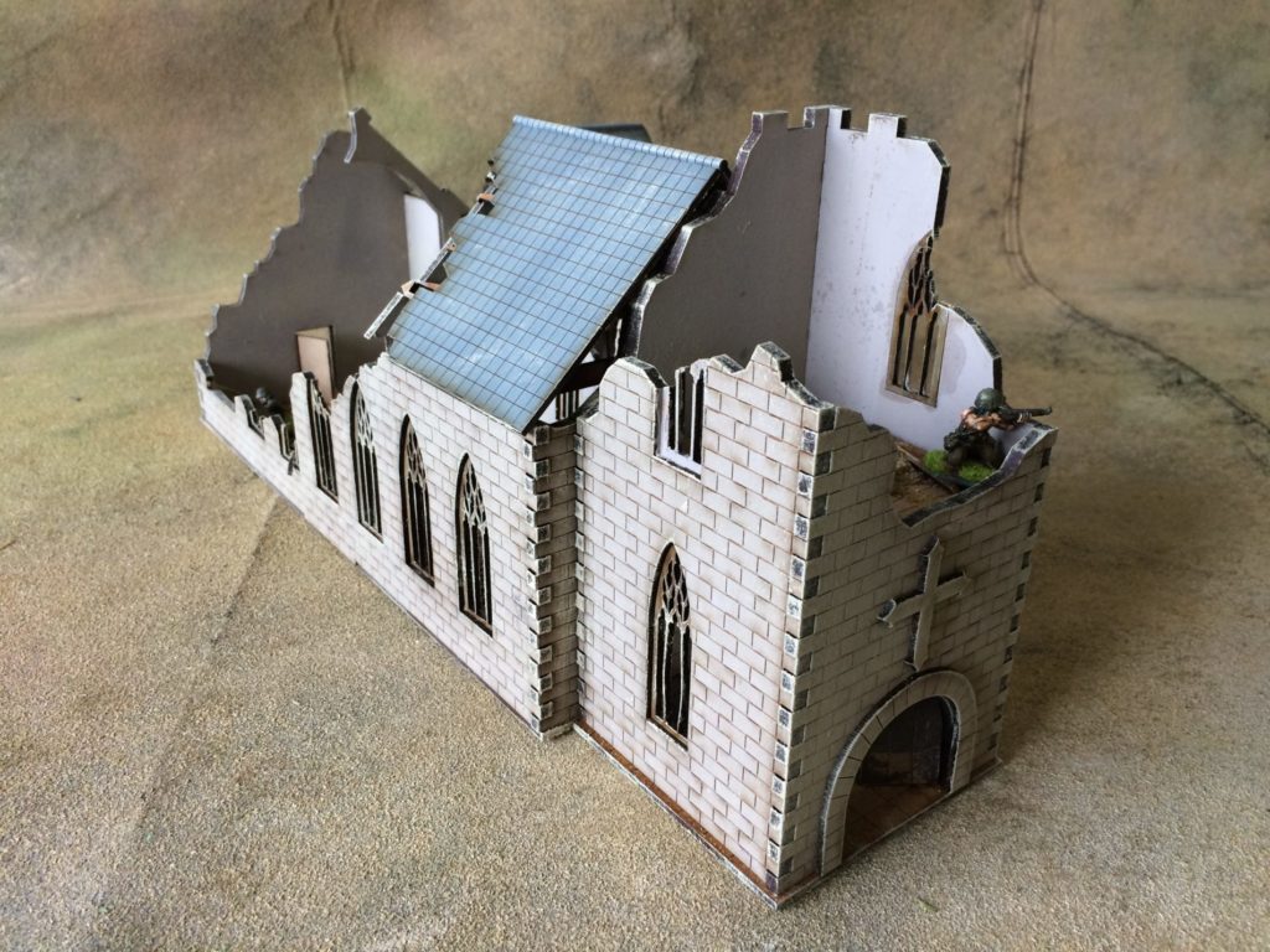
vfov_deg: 48.2
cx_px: 635
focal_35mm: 29
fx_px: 1064
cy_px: 476
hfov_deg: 61.7
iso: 32
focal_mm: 4.15
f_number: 2.2
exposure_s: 1/30
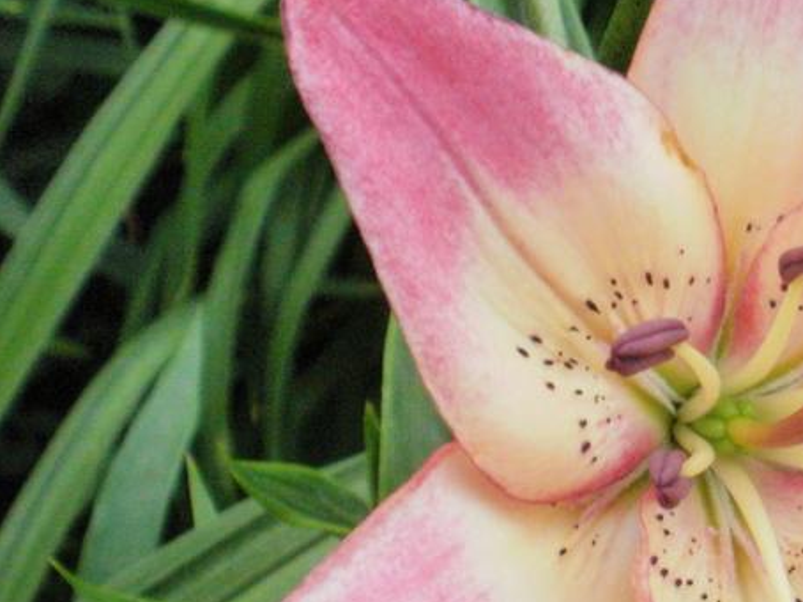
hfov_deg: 19.7
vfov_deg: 15.2
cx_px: 769
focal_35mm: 97
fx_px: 2249
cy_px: 370
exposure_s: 1/80
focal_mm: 7.7
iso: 400
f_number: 4
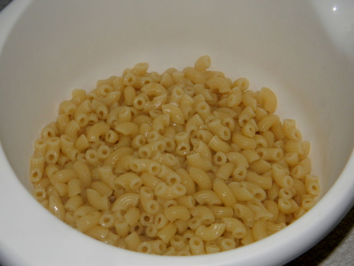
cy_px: 133
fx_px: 849
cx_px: 177
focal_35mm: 83
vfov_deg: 17.8
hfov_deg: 23.6
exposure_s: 1/30
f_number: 4.5
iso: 200
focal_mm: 15.1
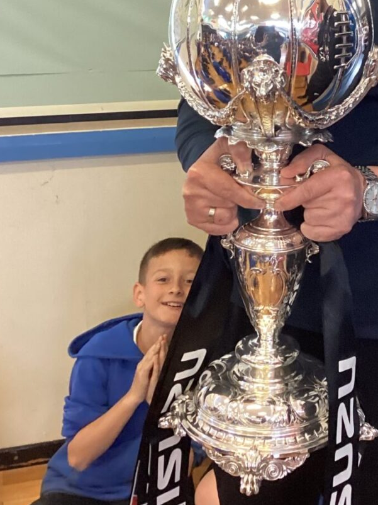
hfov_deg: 21.7
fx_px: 961
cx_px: 344
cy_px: 111
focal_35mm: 66
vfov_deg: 28.8
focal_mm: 3.3
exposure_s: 1/60
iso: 250
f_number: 2.4
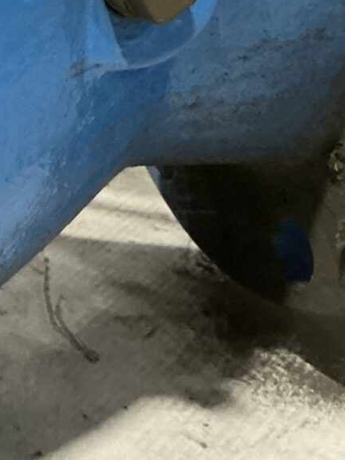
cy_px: -171
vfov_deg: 18.1
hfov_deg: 13.6
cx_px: -226
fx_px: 1328
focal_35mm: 100
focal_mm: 3
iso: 320
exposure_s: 1/40
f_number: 1.8
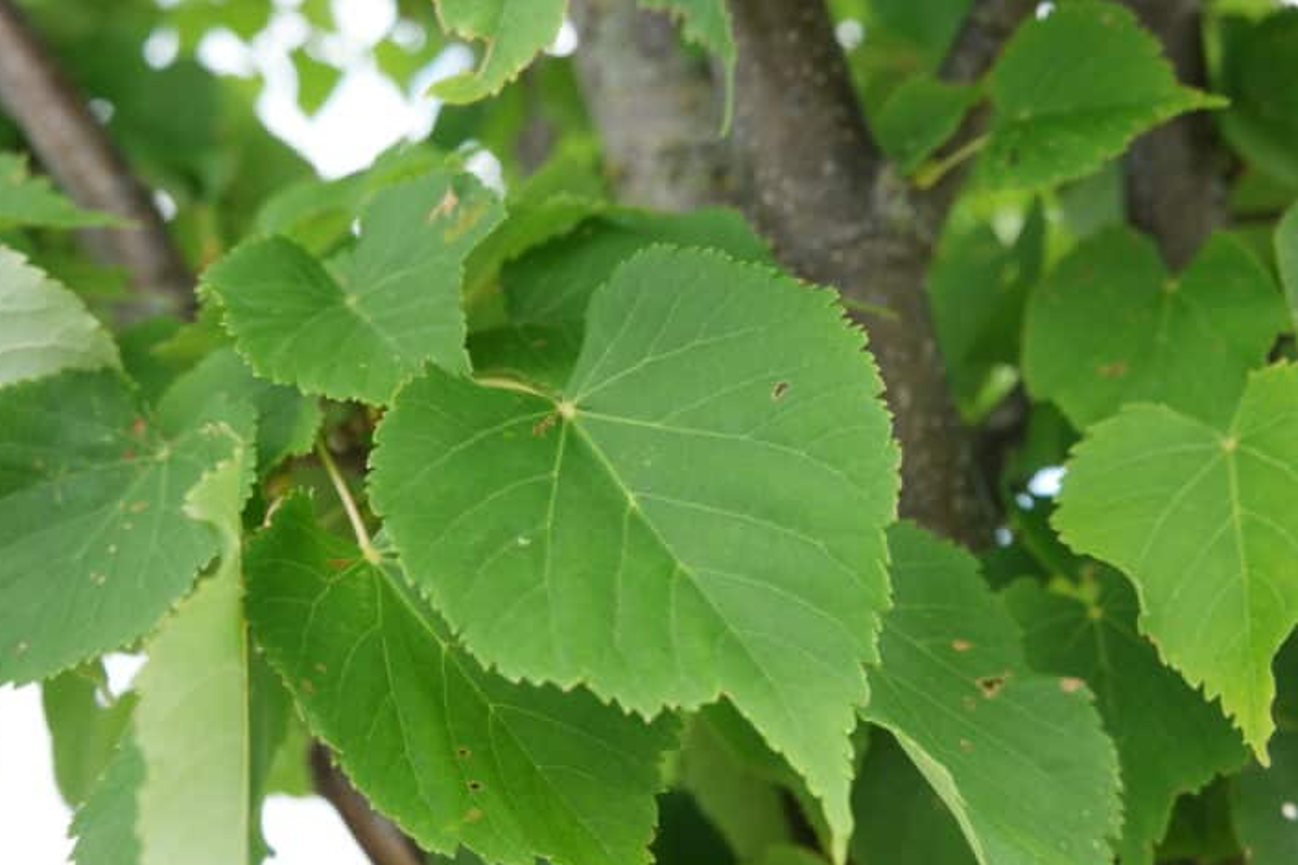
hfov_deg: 44.5
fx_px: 1586
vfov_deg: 30.5
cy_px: 441
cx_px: 636
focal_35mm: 44
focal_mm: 28
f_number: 5.6
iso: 1250
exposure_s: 1/800
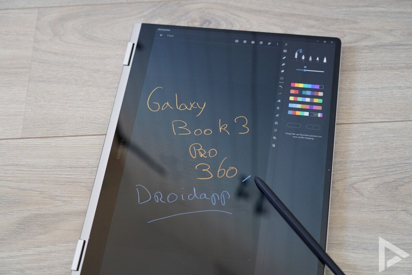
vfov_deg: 21.9
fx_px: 710
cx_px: 206
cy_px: 138
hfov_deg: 32.4
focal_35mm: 62
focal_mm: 62
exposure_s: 1/160
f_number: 4
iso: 1600
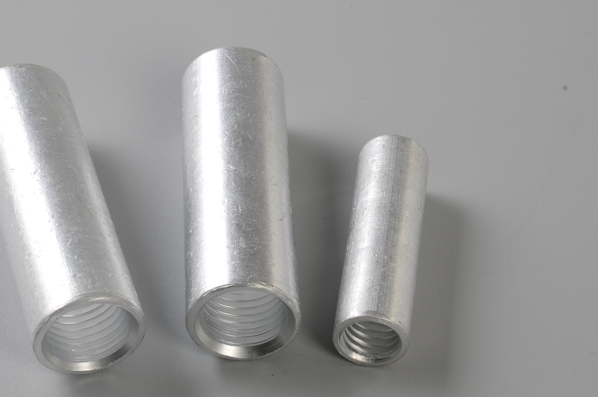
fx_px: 2422
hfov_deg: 14.0
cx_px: 196
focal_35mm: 146
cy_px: 218
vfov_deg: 9.4
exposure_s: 1/80
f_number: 20
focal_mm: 70
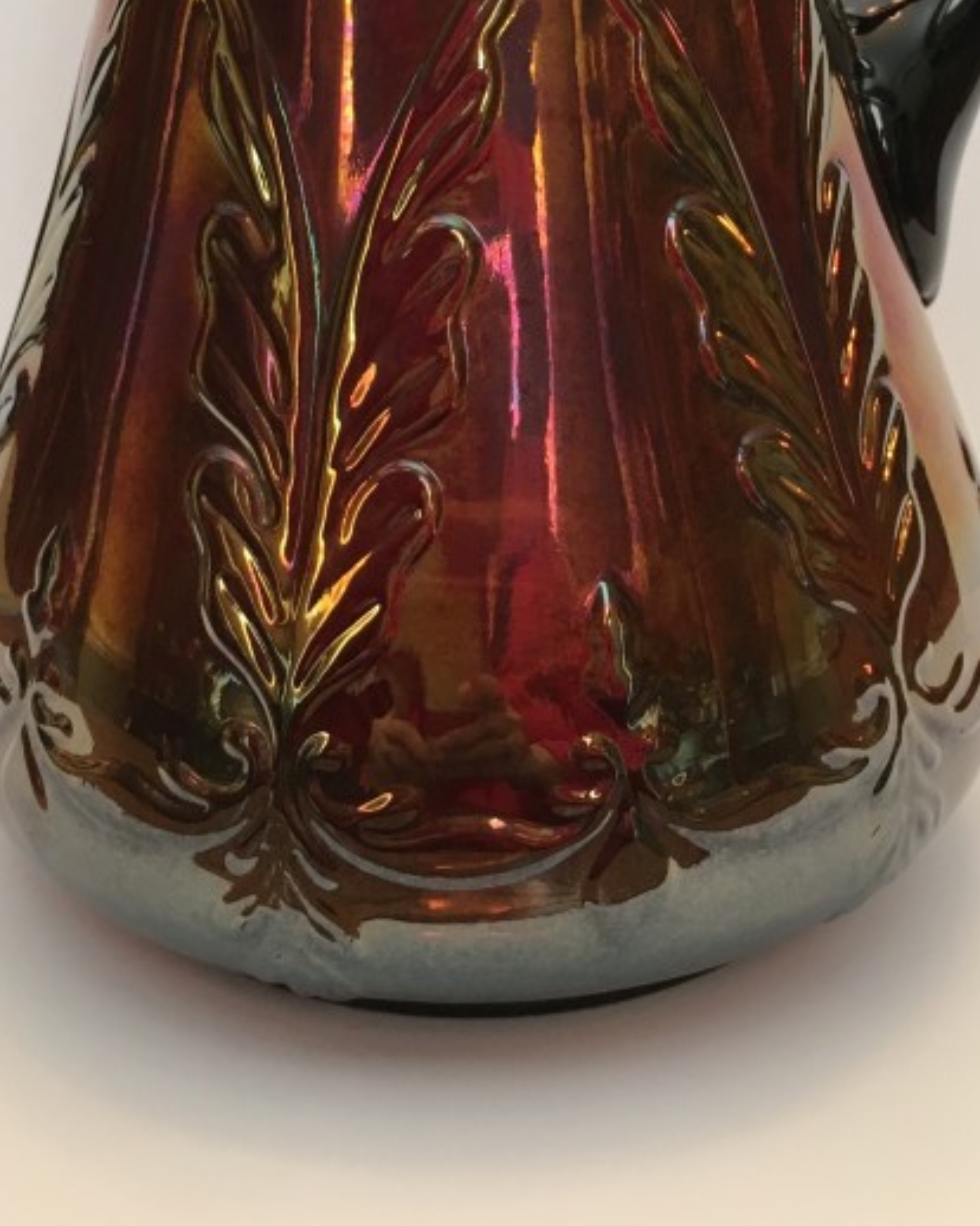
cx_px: 473
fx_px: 2031
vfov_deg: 31.5
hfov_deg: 27.1
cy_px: 52
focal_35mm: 56
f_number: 2.2
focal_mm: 4.15
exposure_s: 1/30
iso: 80
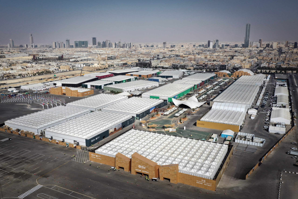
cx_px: 149
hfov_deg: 65.5
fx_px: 232
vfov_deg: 46.4
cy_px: 100
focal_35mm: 28
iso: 100
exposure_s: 1/640
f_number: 6.3
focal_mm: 10.26
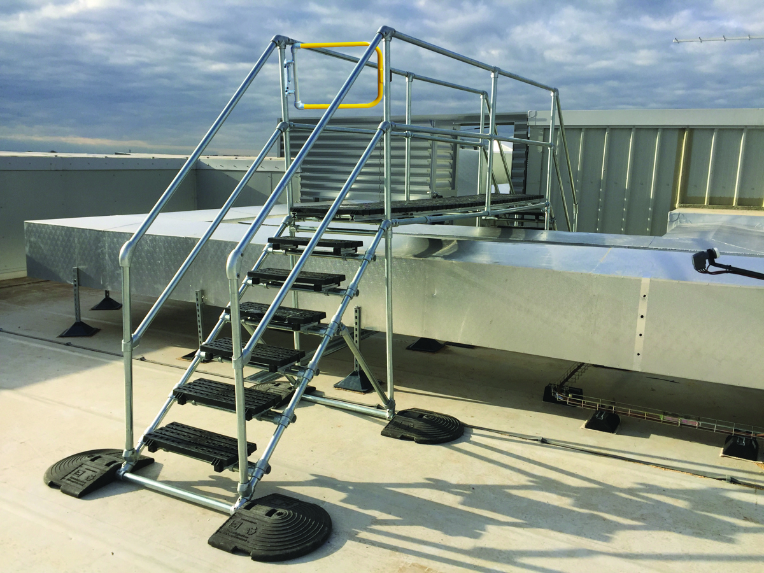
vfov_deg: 48.2
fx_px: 640
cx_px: 382
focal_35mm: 29
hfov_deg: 61.7
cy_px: 286
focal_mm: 4.15
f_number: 2.2
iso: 32
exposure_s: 1/2198
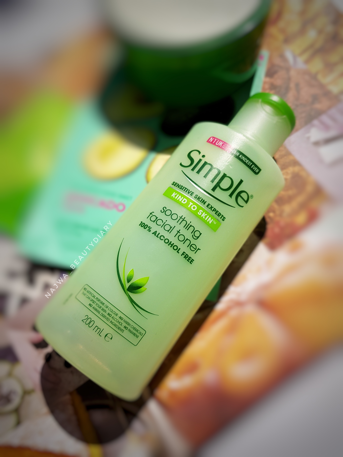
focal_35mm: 26
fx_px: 344
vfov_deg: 67.3
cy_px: 228
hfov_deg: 53.1
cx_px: 172
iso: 40
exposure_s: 1/5616
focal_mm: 4.2
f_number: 1.7
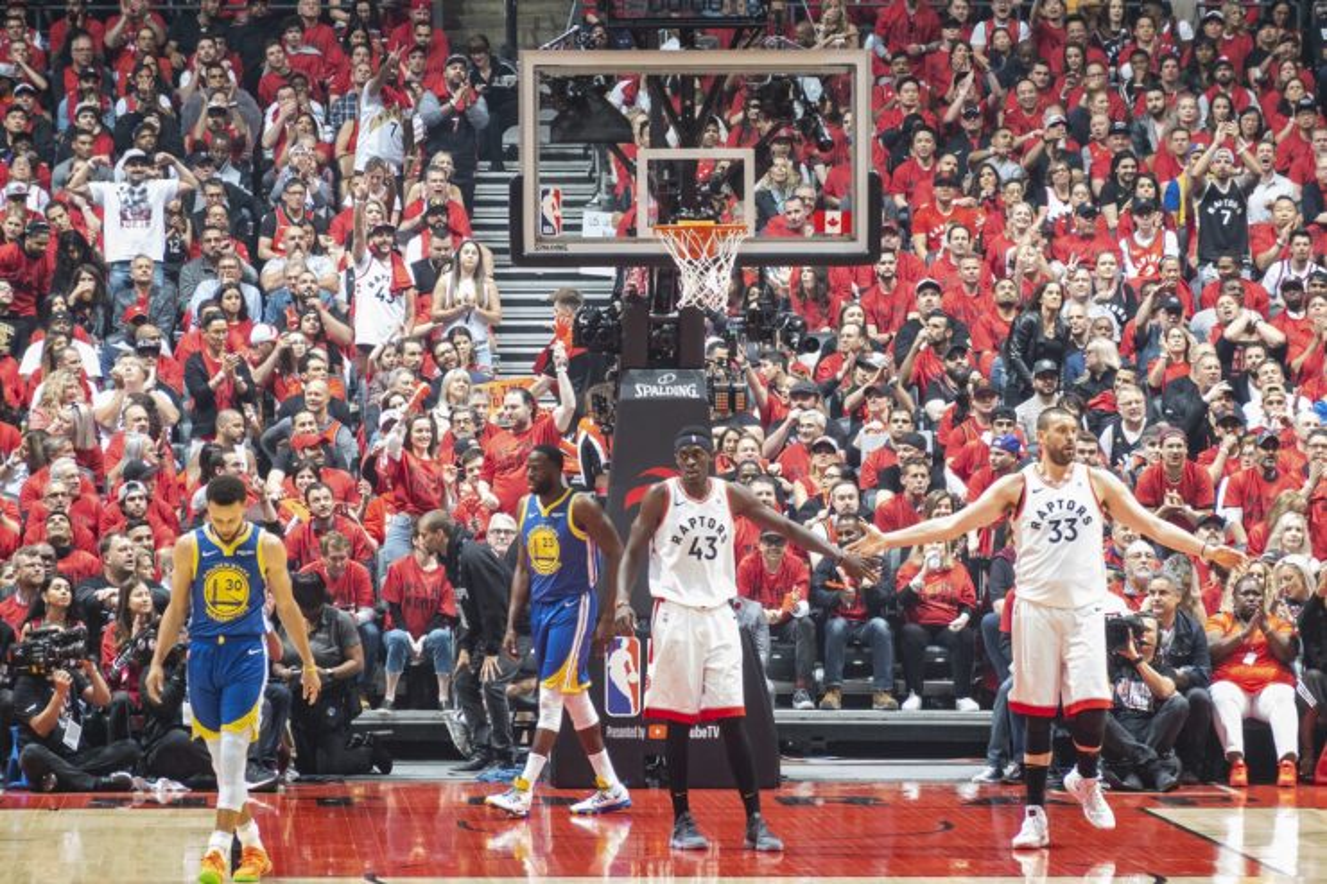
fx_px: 7370
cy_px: 442
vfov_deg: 6.9
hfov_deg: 10.3
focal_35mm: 200
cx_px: 664
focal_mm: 72
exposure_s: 1/80
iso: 800
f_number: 4.5
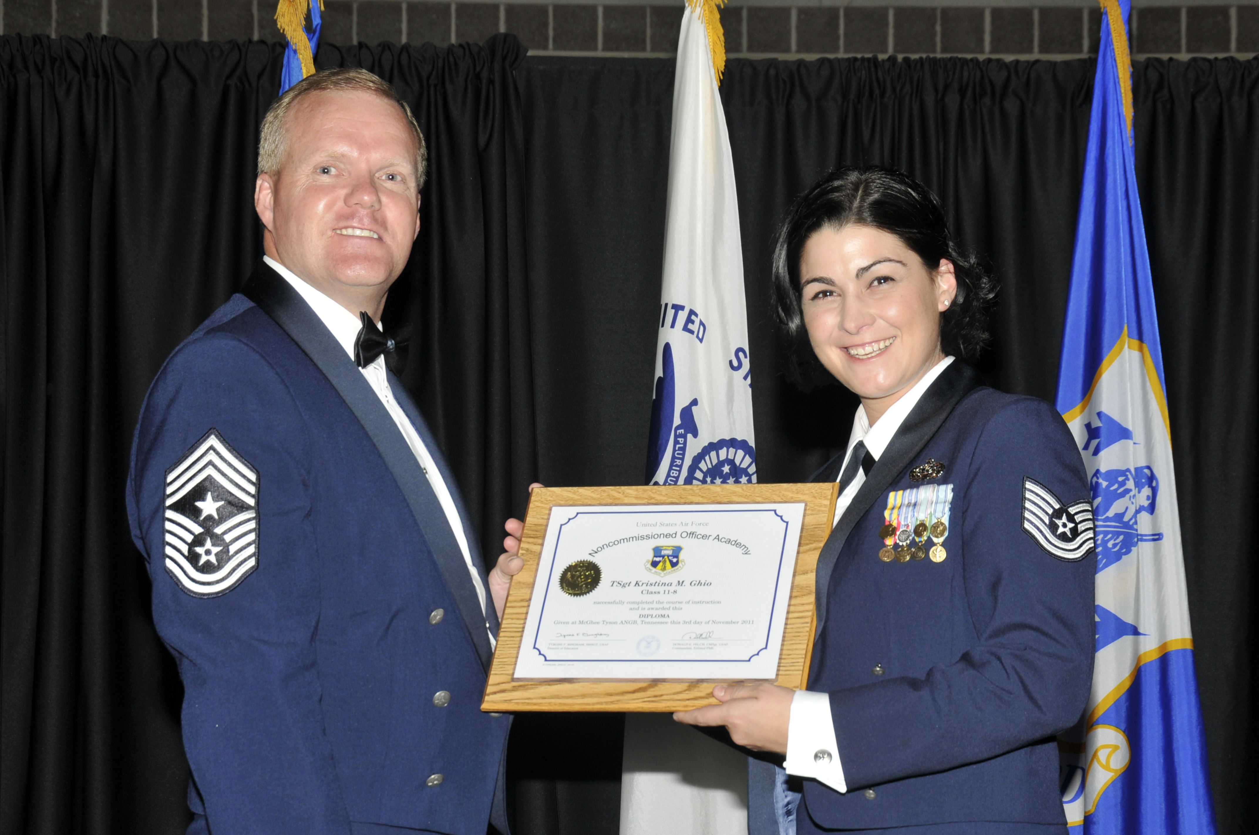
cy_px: 418
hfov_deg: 30.6
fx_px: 2304
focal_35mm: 66
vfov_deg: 20.5
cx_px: 630
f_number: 8
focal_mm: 44
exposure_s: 1/60
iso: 200
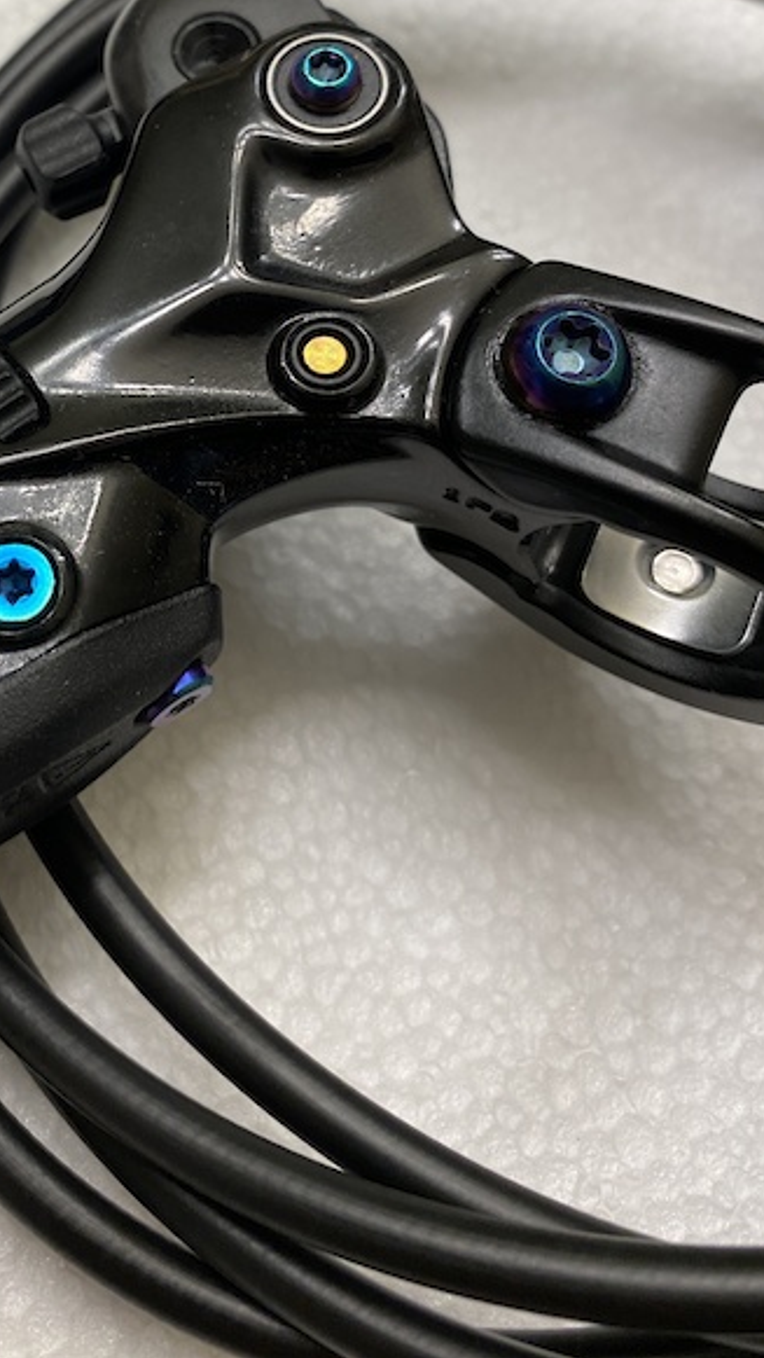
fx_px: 1404
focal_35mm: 39
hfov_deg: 29.5
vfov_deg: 50.5
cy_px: 428
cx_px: 114
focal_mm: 4.25
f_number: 1.8
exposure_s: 1/60
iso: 80
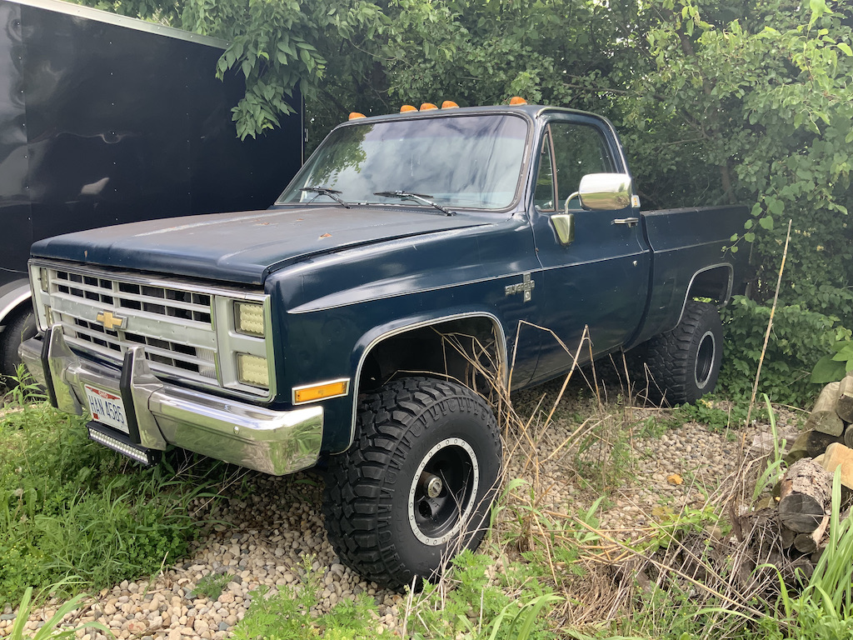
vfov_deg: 48.2
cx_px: 426
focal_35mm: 29
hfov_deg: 61.7
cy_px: 320
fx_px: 715
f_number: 1.8
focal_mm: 3
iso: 16
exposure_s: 1/380
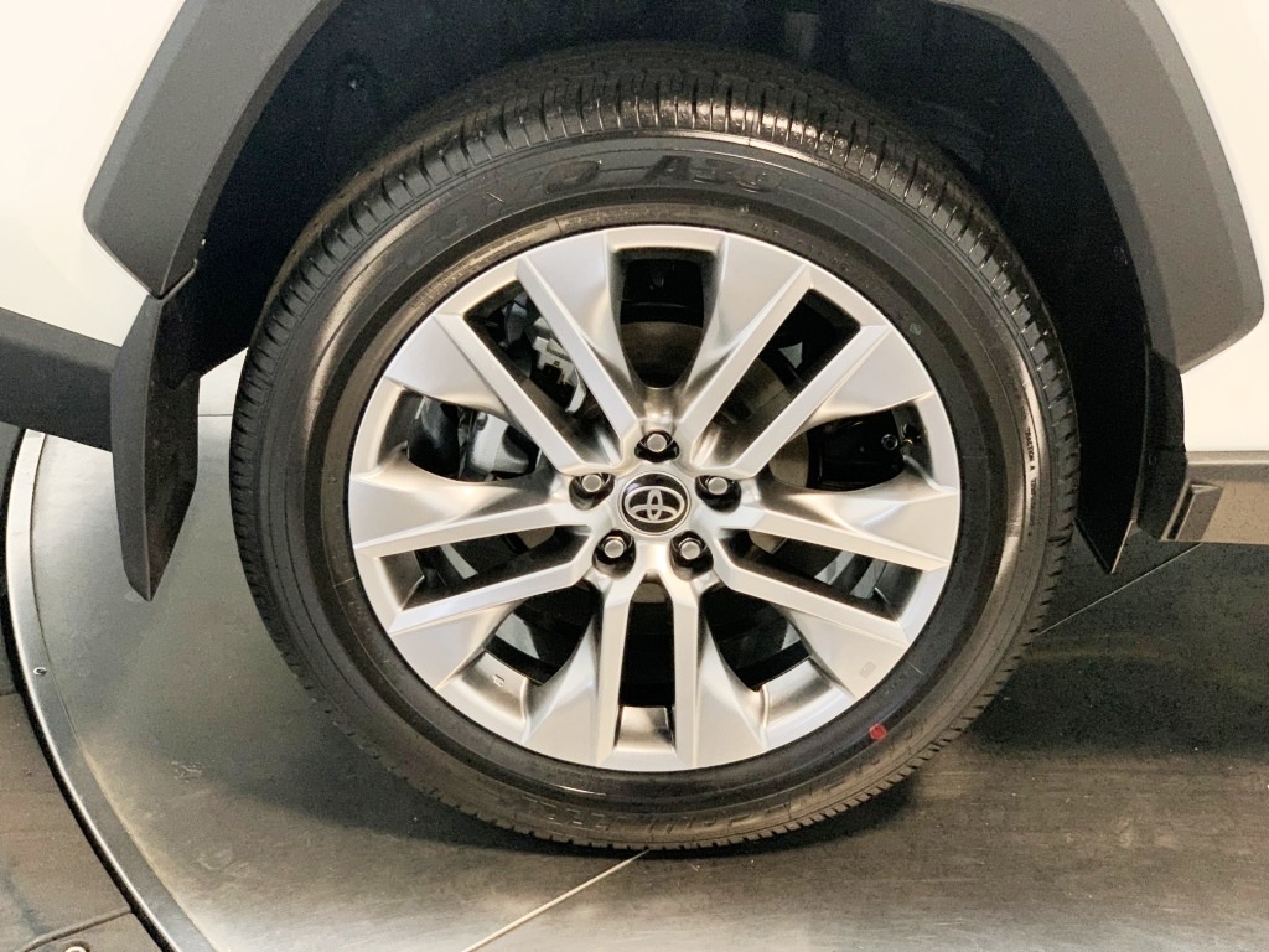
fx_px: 1906
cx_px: 634
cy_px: 476
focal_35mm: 52
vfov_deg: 28.0
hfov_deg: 36.8
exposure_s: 1/30
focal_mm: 6
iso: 640
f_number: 2.4
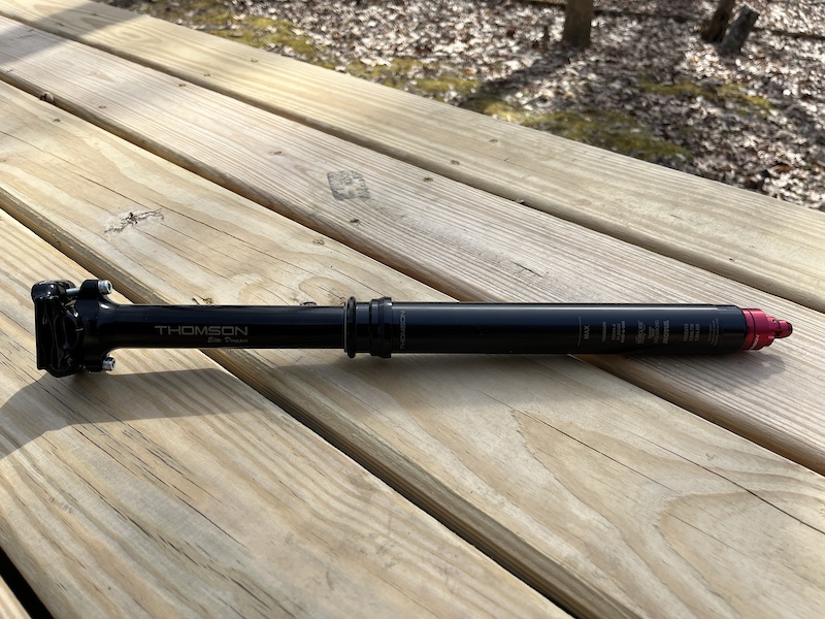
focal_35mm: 26
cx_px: 412
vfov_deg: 53.1
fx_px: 620
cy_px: 310
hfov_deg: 67.3
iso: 50
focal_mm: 5.1
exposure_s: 1/1776
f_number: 1.6
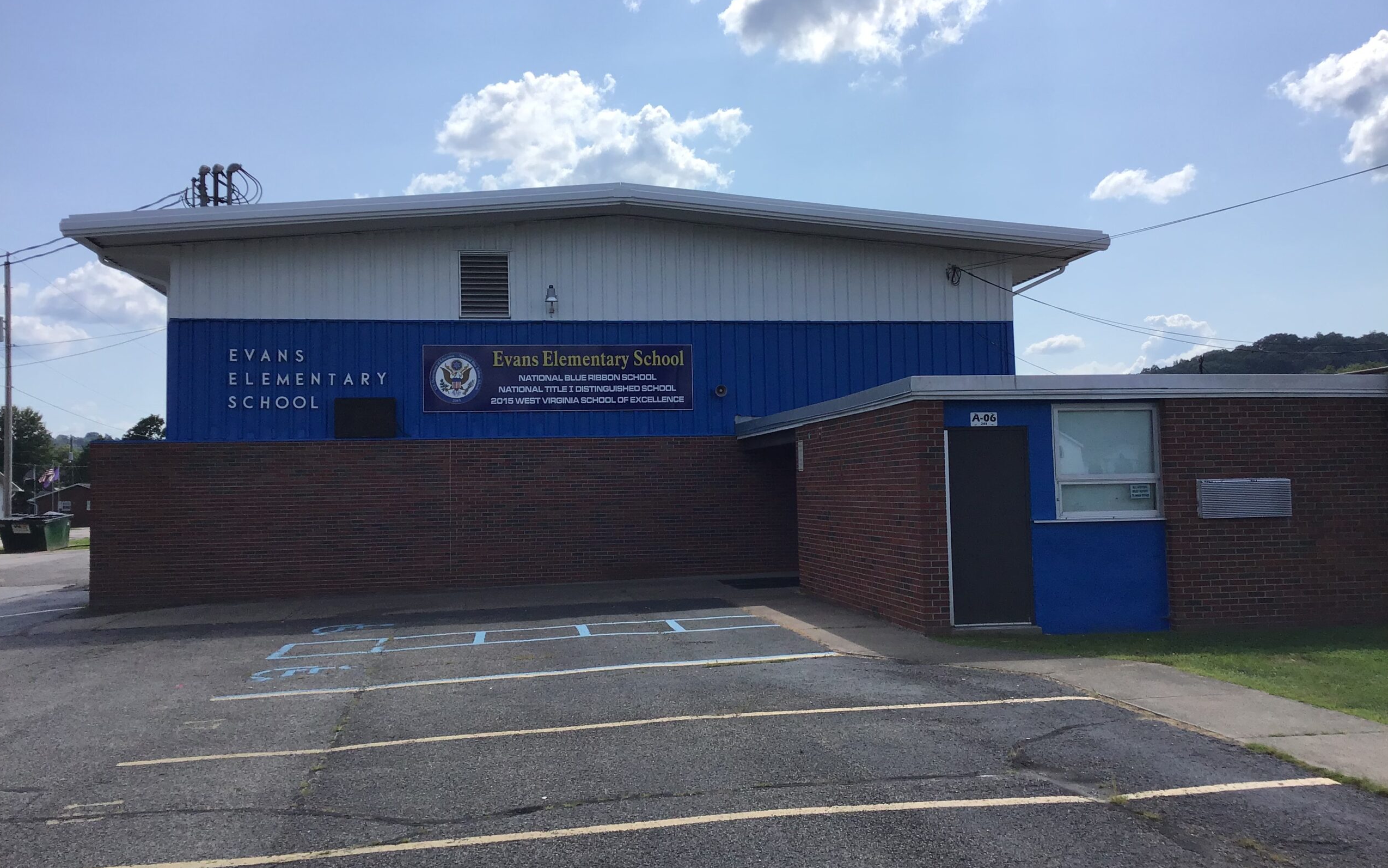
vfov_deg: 38.3
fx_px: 1248
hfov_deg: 58.1
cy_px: 405
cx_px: 694
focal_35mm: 33
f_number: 2.4
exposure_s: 1/1894
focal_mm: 3.3
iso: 25
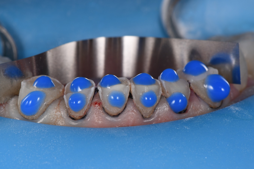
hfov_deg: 13.1
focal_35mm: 157
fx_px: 1107
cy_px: 84
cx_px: 127
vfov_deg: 8.7
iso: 200
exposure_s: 1/160
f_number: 32
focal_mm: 105
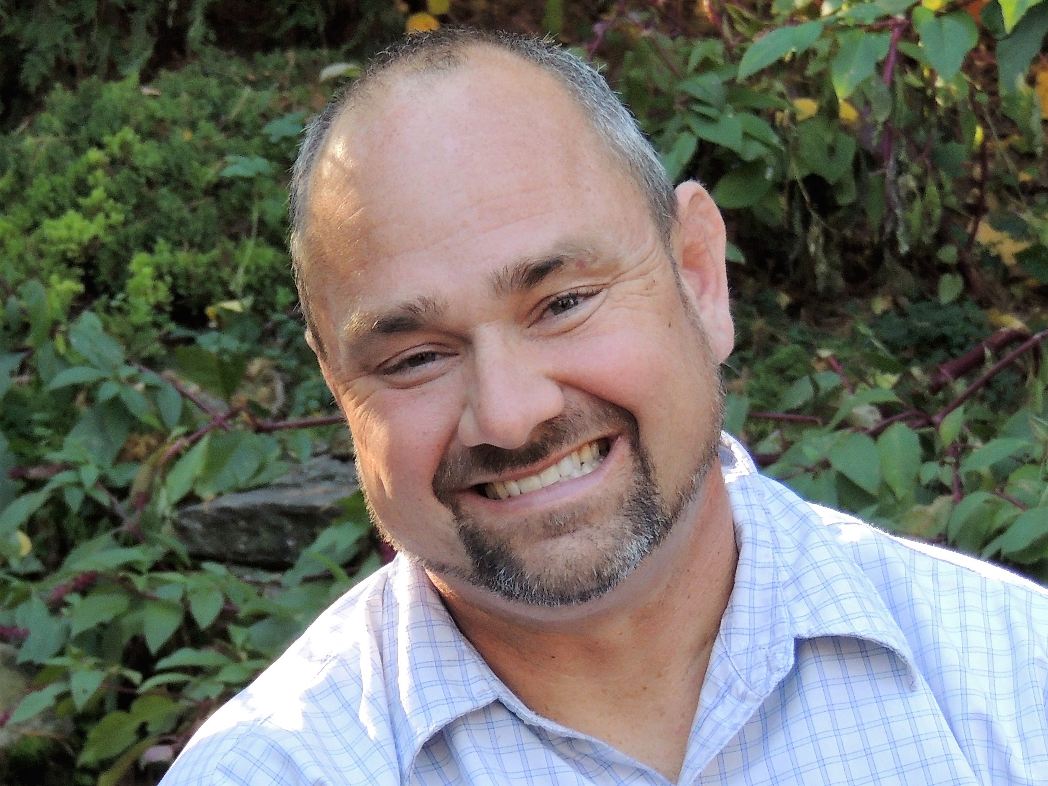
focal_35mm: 90
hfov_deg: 21.8
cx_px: 524
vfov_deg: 16.4
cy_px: 393
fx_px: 2725
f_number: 4.1
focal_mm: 16
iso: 220
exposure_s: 1/100
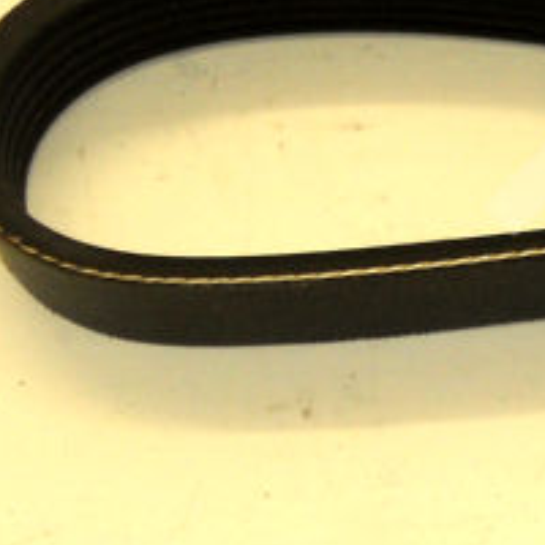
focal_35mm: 203
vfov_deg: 8.5
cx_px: 1003
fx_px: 3616
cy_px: -90
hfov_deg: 8.3
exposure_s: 1/30
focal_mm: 8.2
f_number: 4.3
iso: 100
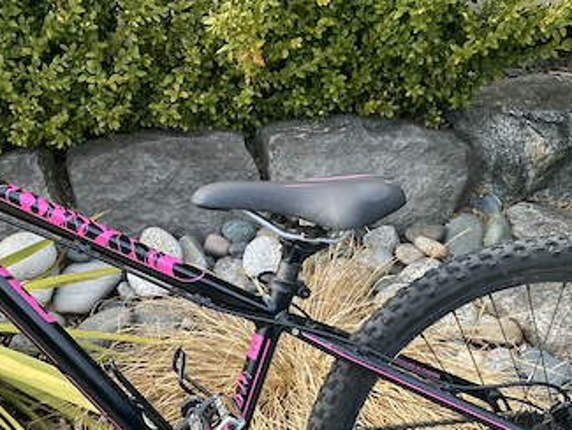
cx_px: 144
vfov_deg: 22.6
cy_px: 345
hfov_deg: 29.8
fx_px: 1058
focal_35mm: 64
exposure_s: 1/122
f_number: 1.8
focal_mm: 4.25
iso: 40
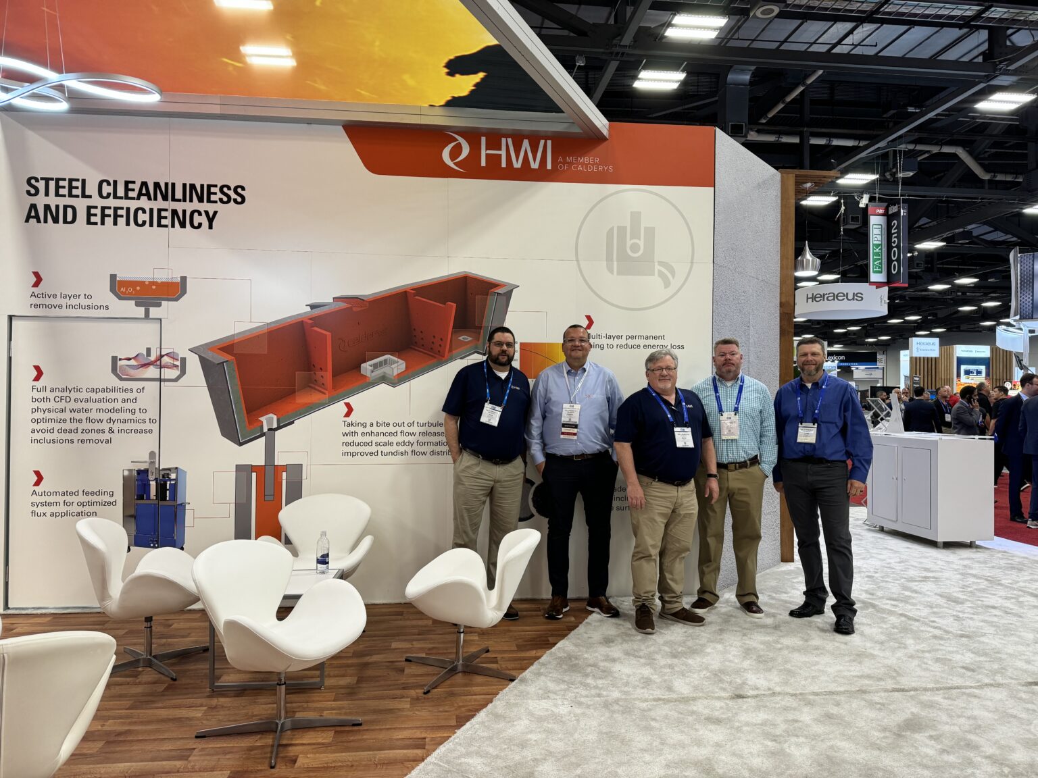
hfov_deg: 71.6
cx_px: 519
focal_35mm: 24
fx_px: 720
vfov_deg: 56.8
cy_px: 389
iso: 160
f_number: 1.78
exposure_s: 1/120
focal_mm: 6.76
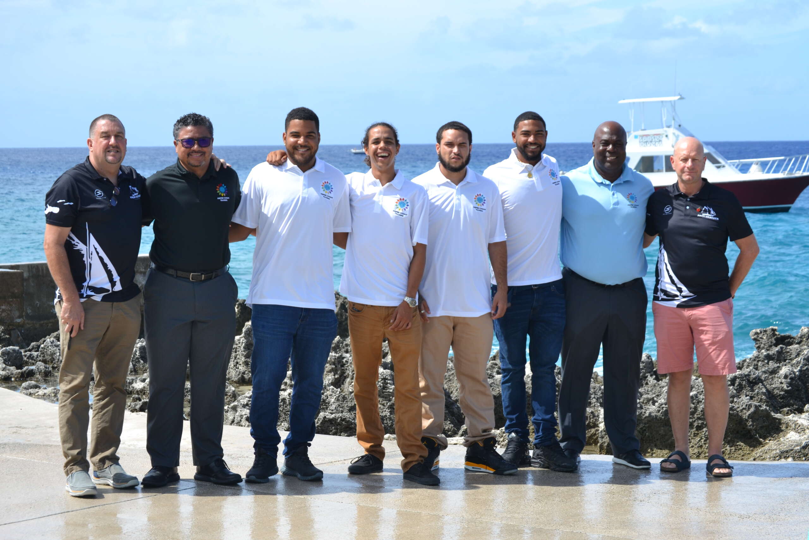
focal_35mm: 82
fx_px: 1854
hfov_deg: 24.6
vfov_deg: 16.6
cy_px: 270
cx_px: 404
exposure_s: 1/200
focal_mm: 55
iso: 100
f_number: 7.1
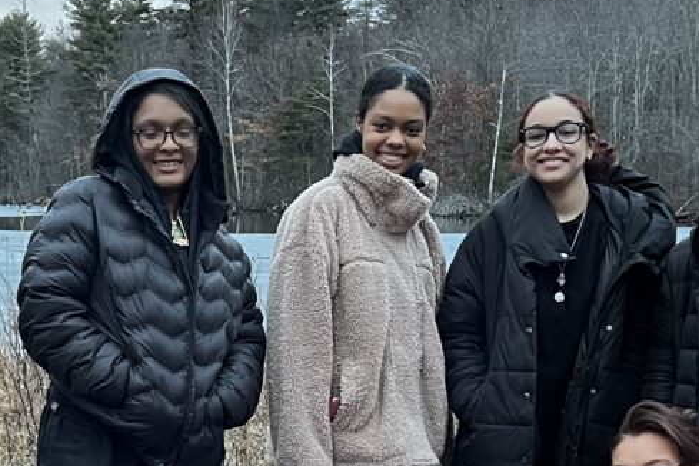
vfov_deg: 15.9
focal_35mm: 85
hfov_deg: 23.8
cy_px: 413
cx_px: 223
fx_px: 1650
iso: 250
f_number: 1.5
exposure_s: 1/60
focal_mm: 5.7
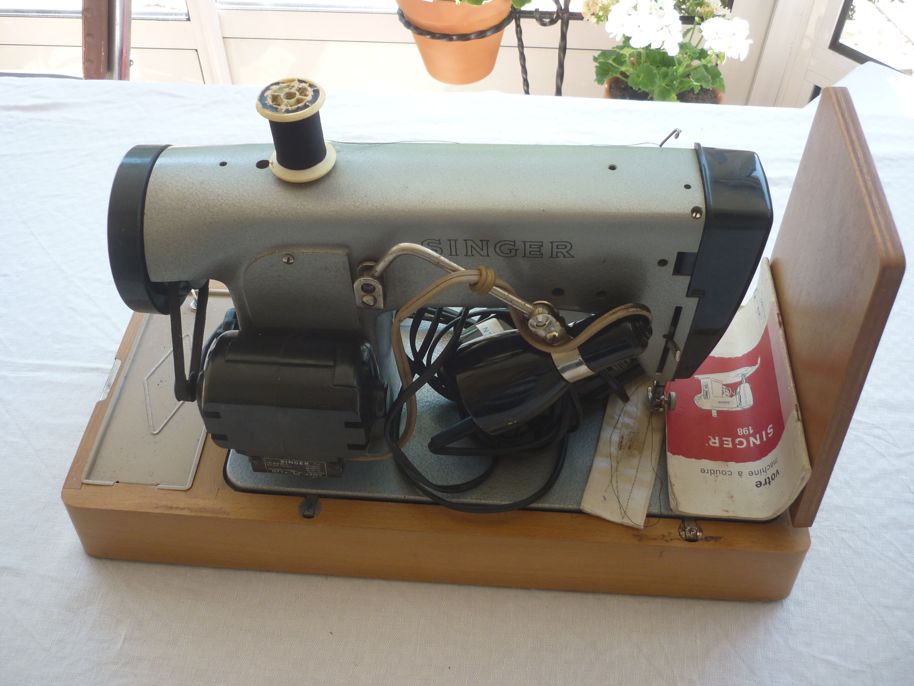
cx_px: 457
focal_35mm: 33
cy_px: 343
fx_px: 871
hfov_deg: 55.4
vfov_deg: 42.9
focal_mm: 5.5
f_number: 2.8
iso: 80
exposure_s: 1/80
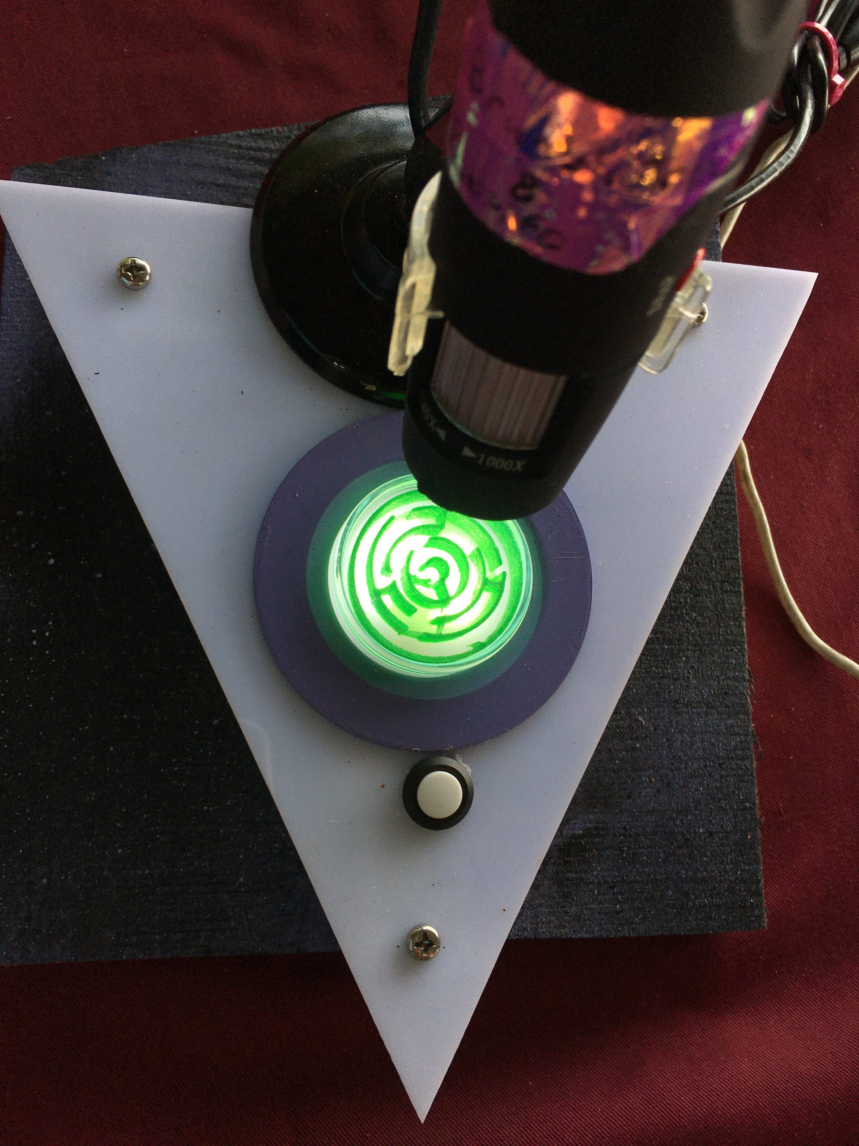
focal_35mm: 29
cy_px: 573
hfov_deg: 48.2
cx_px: 430
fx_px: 960
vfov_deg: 61.7
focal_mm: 4.15
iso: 25
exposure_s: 1/364
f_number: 2.2
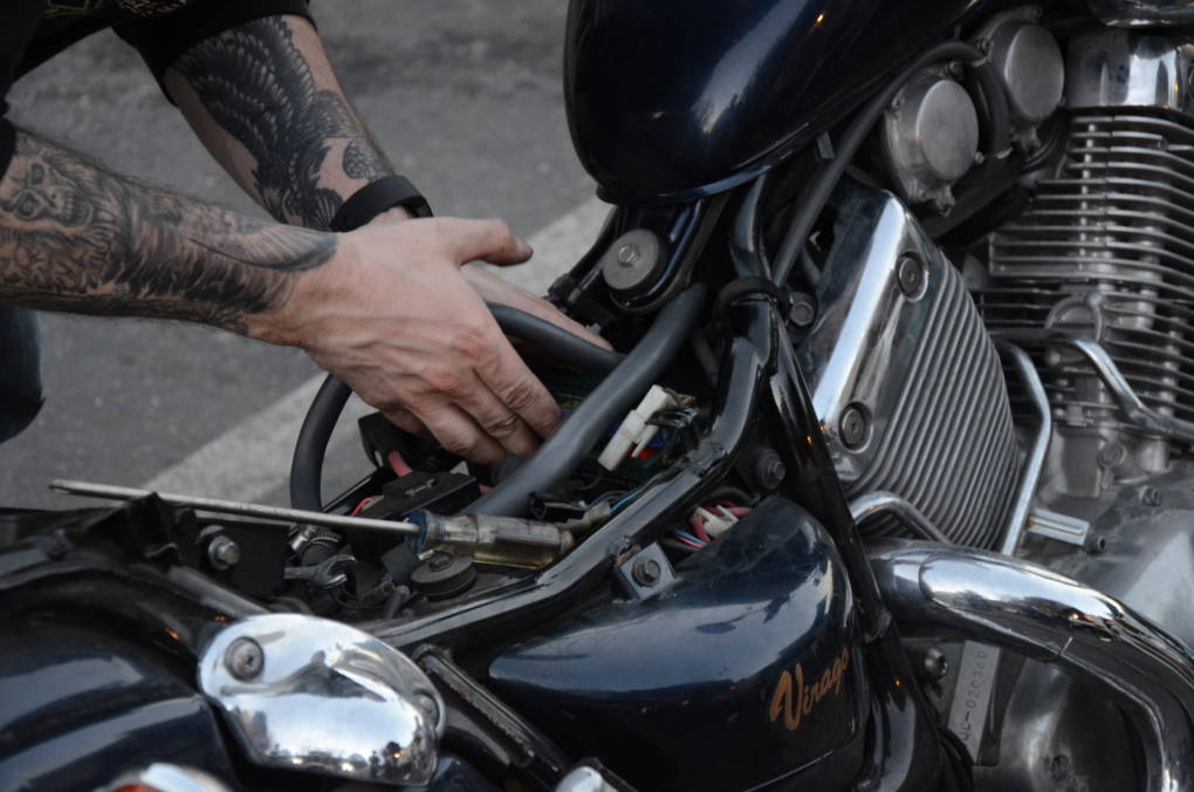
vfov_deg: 13.0
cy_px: 396
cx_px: 597
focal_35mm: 105
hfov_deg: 19.5
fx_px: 3476
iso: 1600
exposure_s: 1/80
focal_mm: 70
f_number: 5.3
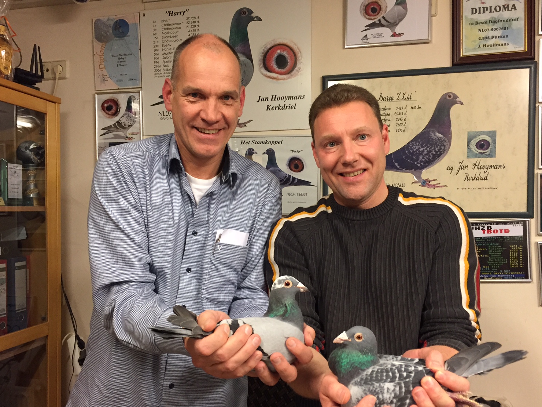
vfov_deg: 44.1
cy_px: 223
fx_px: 501
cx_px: 274
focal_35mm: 32
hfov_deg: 56.8
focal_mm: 4.15
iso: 200
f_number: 2.2
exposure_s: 1/33
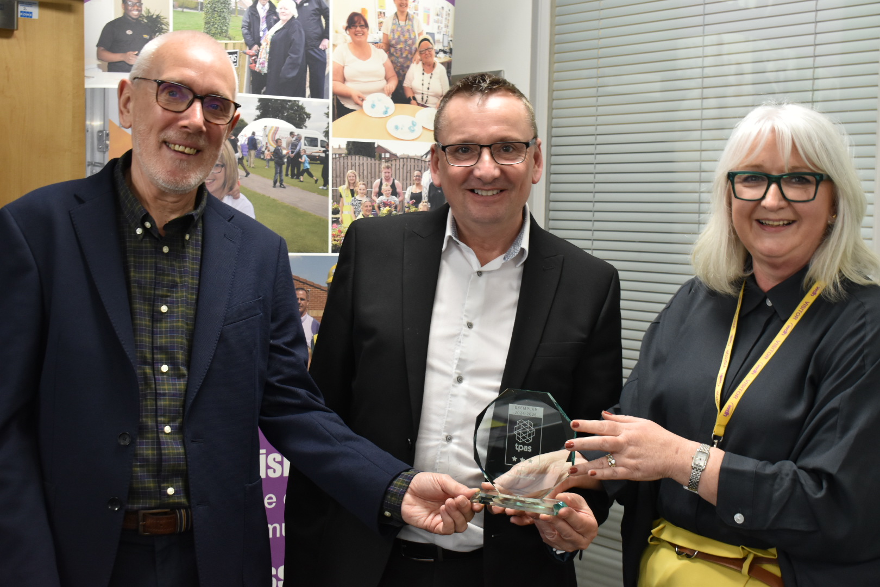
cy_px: 294
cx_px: 440
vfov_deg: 25.1
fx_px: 1320
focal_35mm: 54
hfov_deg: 36.9
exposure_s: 1/20
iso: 800
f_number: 6.3
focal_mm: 36
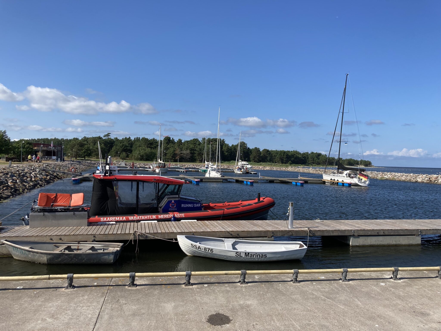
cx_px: 220
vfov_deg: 49.7
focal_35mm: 28
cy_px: 166
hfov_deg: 63.4
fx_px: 357
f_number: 1.8
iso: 20
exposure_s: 1/2114
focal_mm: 3.99
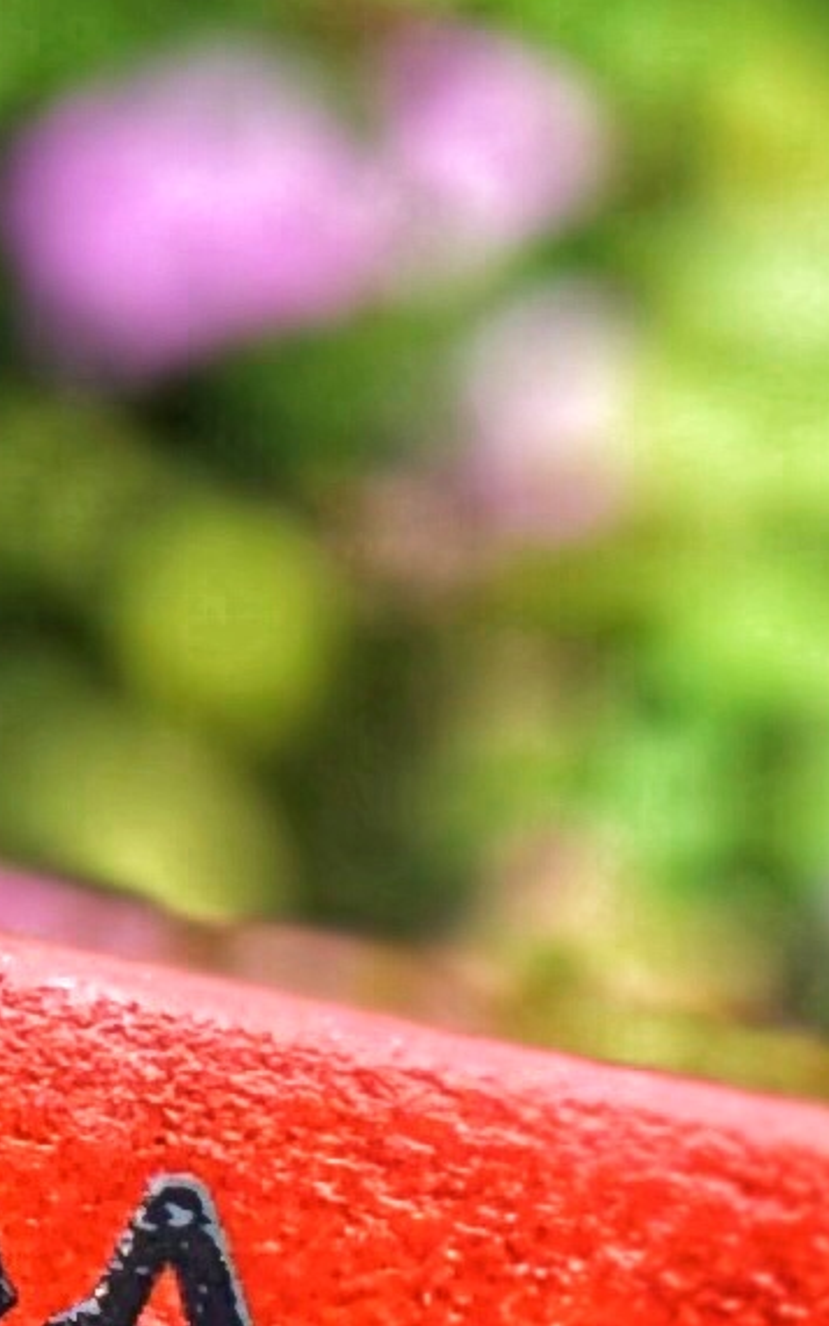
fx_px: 15432
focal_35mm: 427
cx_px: 1451
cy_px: 2315
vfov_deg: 4.9
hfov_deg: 3.1
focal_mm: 6.6
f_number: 2.8
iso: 20
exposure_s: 1/615
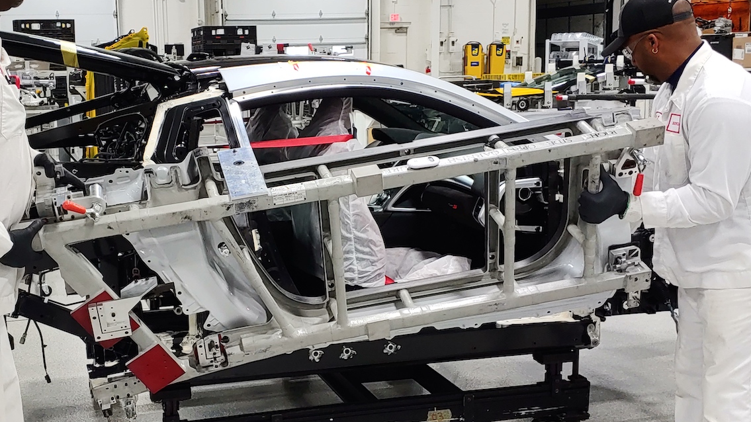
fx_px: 956
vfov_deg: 24.9
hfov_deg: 42.5
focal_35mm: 48
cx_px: 270
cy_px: 214
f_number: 1.5
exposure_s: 1/60
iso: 100
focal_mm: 4.23
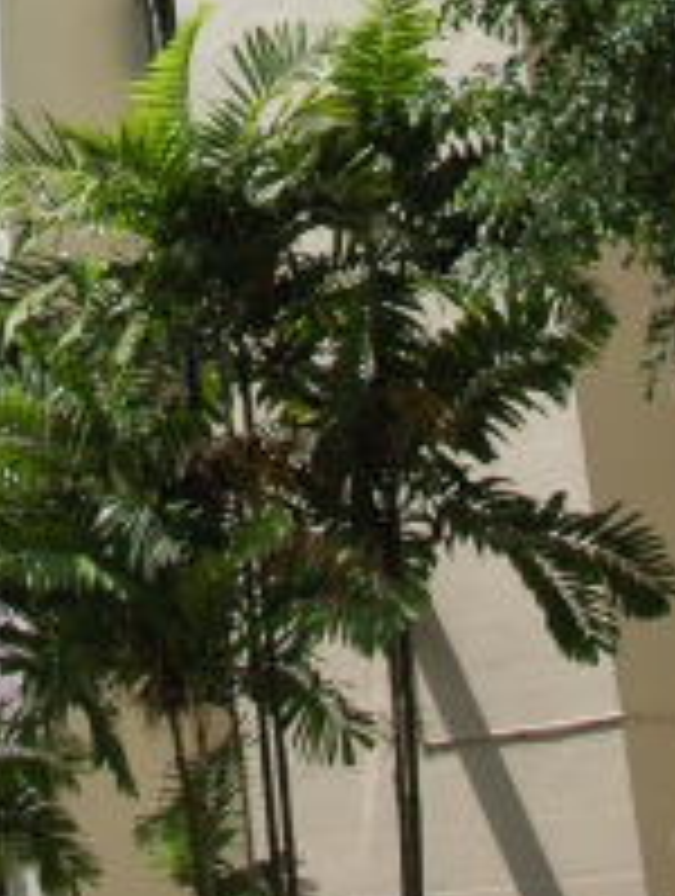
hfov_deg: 15.8
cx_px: -83
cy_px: -306
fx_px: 2358
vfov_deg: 19.6
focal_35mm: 91
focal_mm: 18
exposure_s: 1/5000
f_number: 4
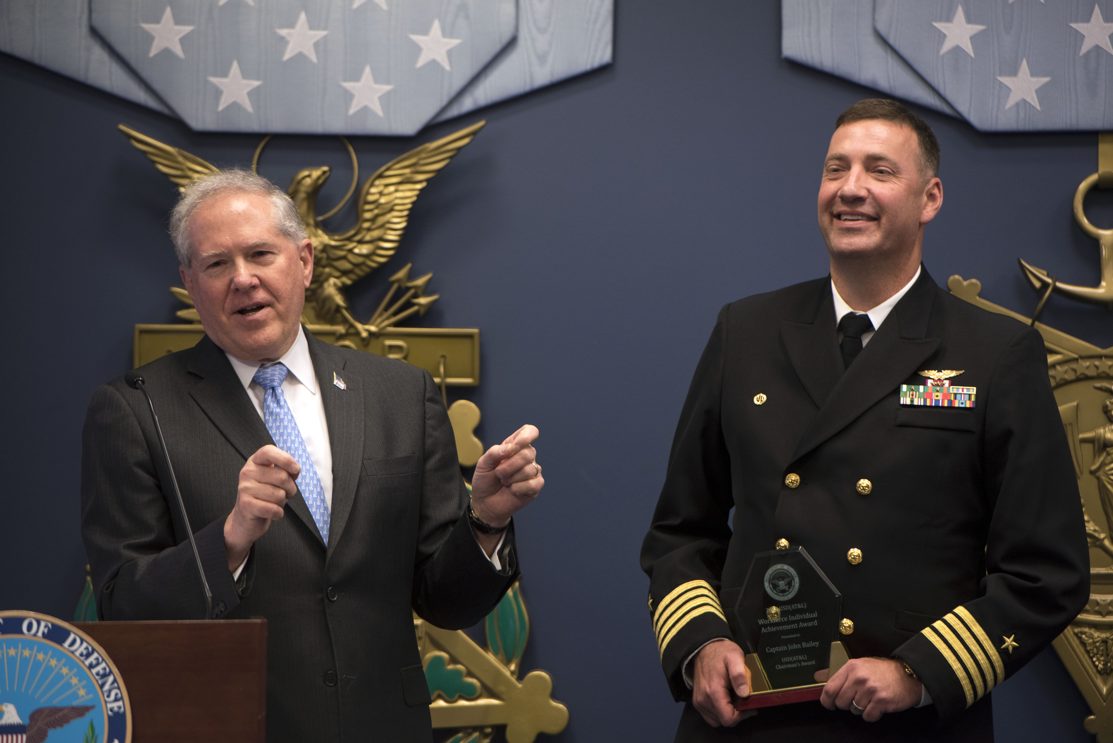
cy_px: 372
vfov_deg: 6.9
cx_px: 556
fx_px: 6185
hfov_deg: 10.3
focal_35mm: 200
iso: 1000
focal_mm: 200
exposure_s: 1/160
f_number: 4
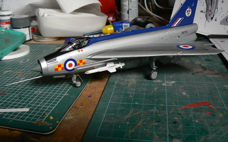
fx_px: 242
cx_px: 113
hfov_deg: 50.4
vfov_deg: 32.8
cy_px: 70
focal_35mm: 39
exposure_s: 1/60
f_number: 2.8
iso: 80
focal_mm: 6
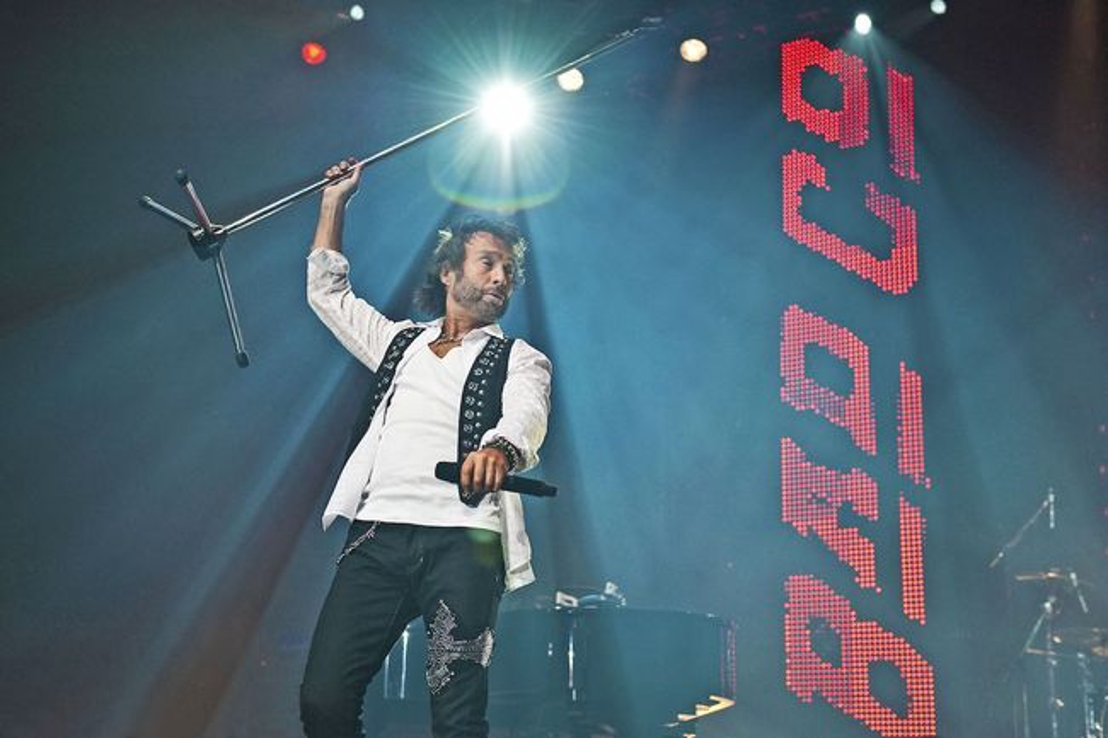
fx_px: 1692
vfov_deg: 24.6
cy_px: 369
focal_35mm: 55
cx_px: 554
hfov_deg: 36.3
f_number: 3.5
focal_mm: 55
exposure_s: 1/1250
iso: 1600
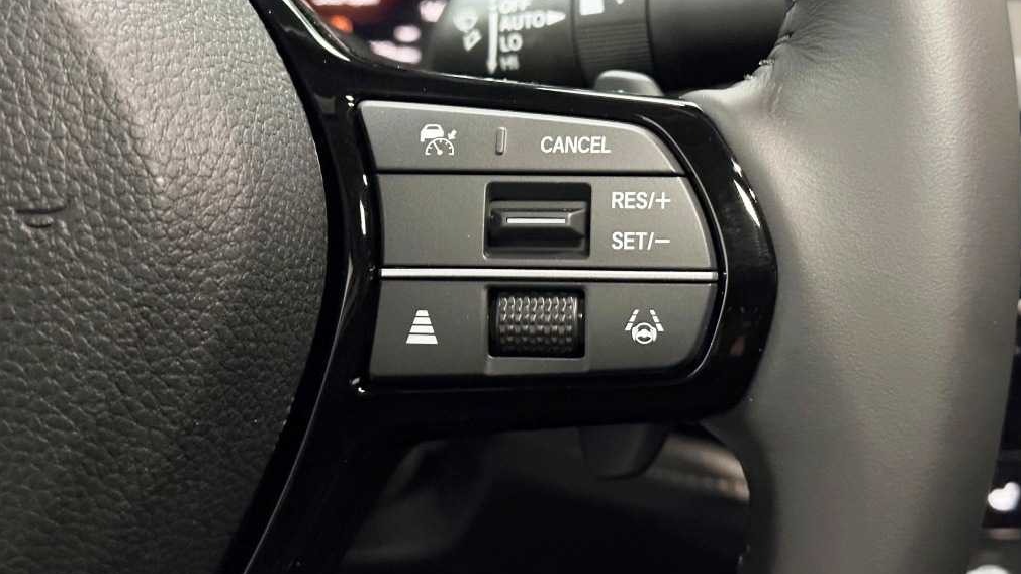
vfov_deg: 22.6
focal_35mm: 53
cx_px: 517
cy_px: 208
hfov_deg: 39.2
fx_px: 1435
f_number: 1.78
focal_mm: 6.86
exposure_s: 1/24
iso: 640
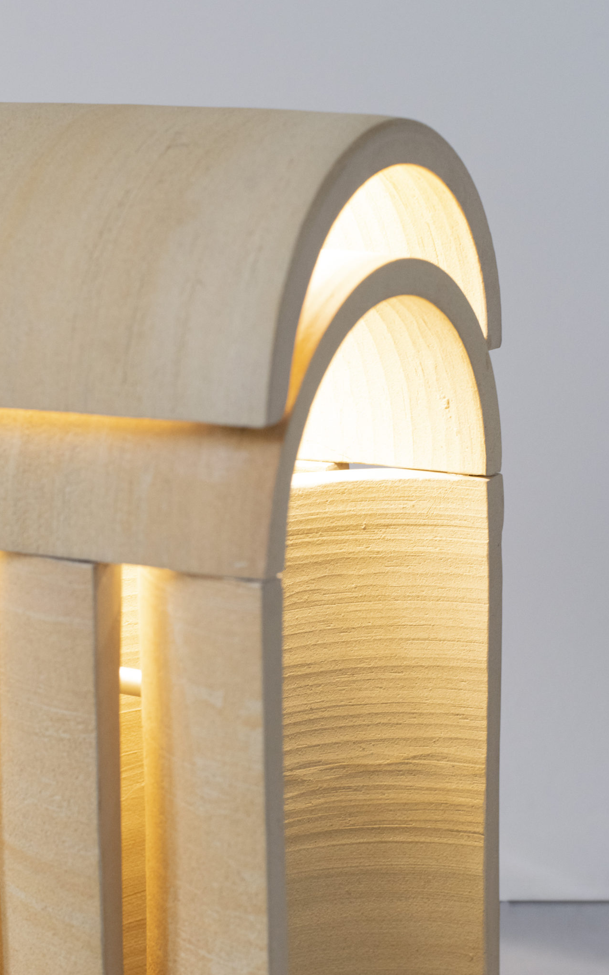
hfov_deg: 16.9
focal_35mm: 77
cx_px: 288
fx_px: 2044
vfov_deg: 26.8
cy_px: 487
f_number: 8
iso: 1250
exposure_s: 1/80
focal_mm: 50
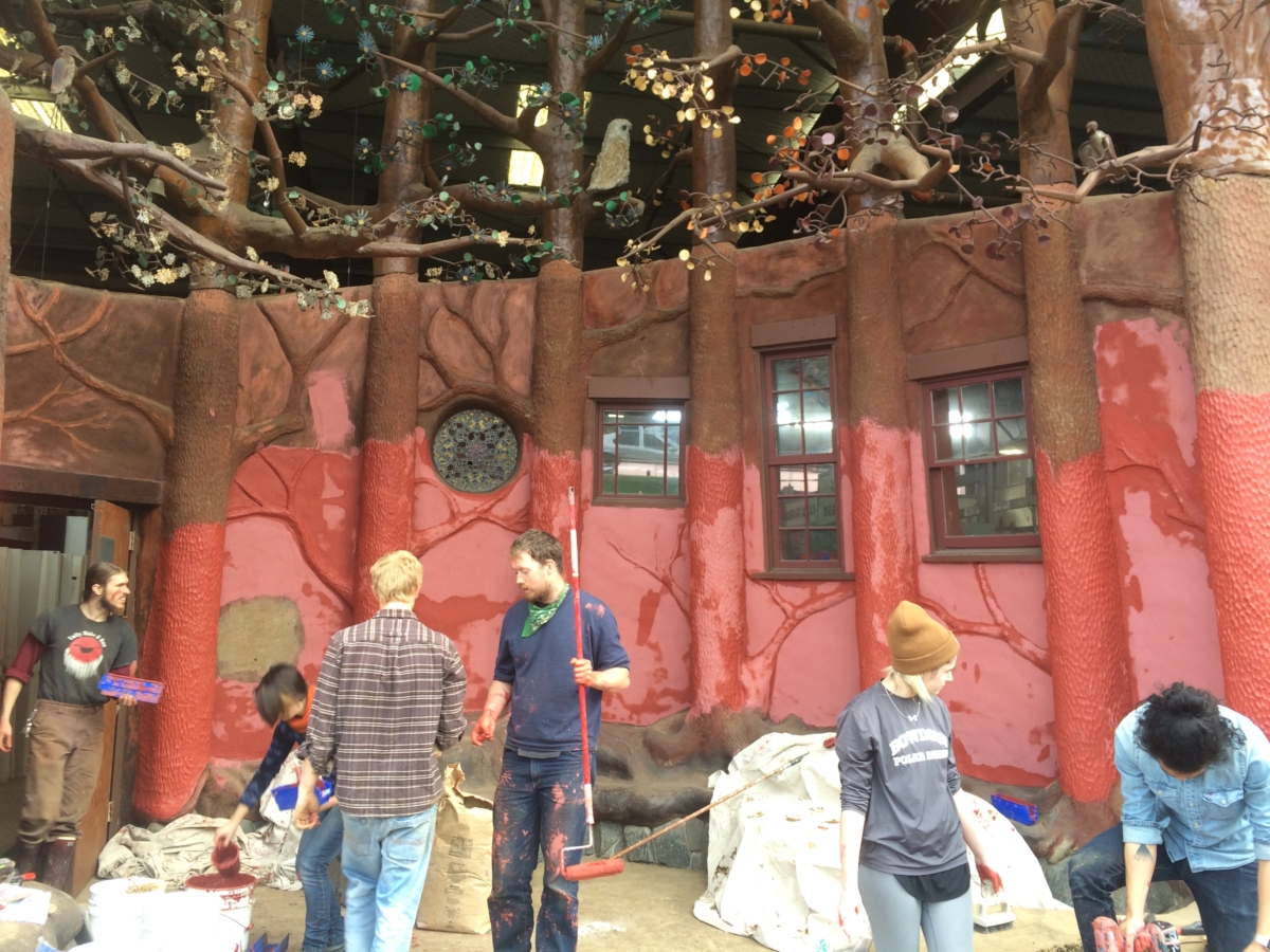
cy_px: 476
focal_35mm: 29
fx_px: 1064
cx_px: 635
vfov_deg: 48.2
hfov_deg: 61.7
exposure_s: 1/60
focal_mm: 4.15
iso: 40
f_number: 2.2
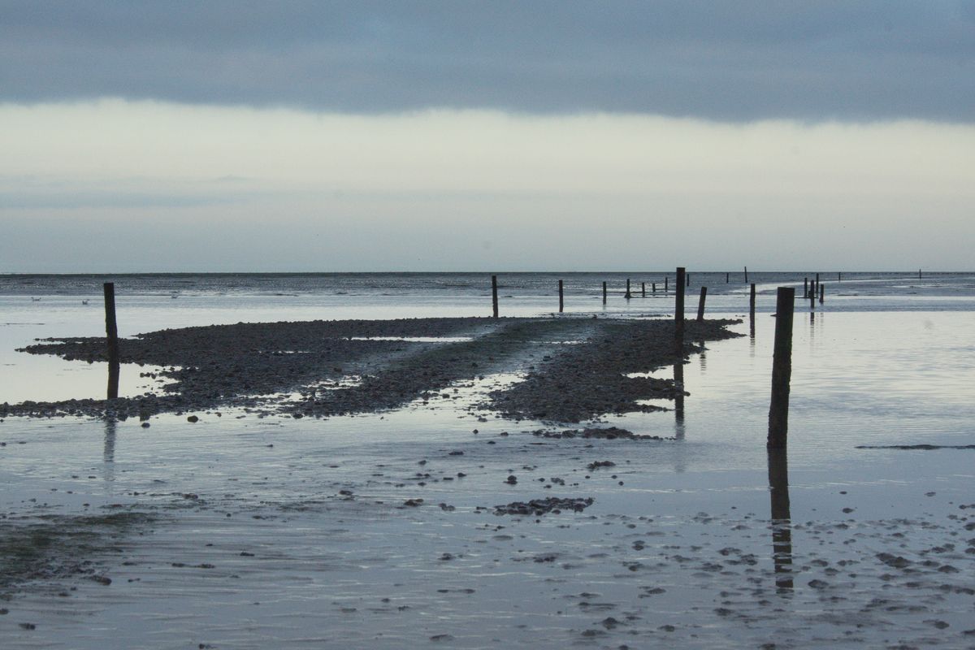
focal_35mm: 105
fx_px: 2844
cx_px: 488
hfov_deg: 19.5
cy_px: 325
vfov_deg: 13.0
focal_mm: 70
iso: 800
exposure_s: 1/100
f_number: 18
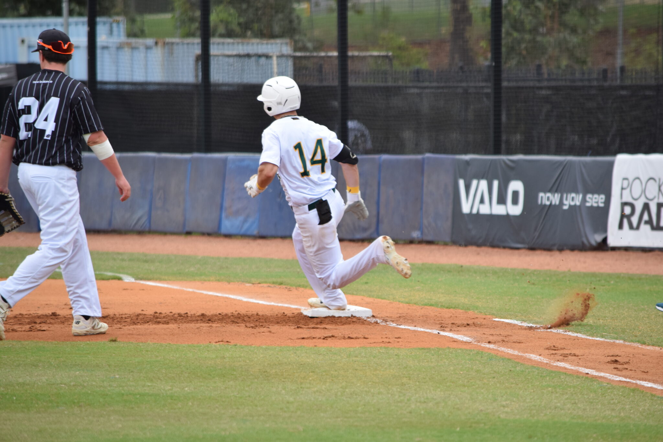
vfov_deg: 3.8
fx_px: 6629
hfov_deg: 5.7
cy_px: 221
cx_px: 332
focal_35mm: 360
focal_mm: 240
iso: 400
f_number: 5.3
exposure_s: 1/1000
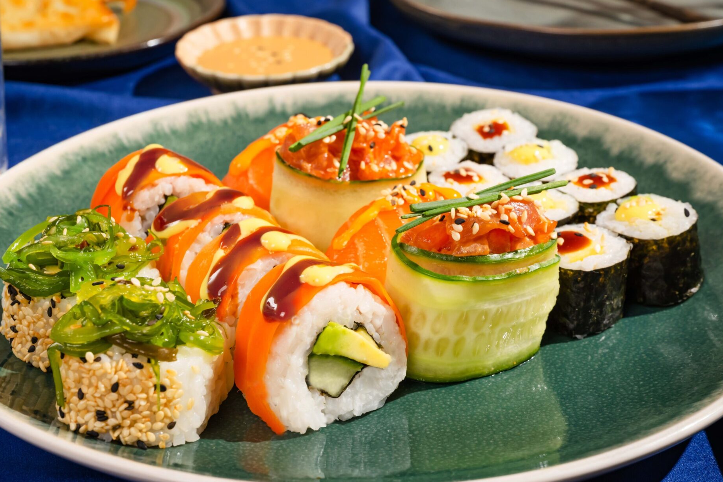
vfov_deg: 19.2
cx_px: 363
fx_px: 1426
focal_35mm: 71
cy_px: 240
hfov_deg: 28.5
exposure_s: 1/200
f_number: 14
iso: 800
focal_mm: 70
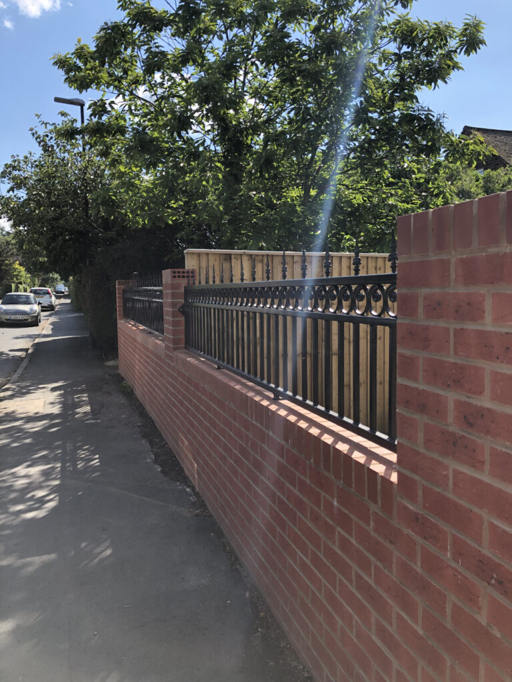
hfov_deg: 49.7
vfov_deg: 63.4
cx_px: 256
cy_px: 341
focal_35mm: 28
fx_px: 552
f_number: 1.8
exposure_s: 1/615
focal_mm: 4
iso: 20
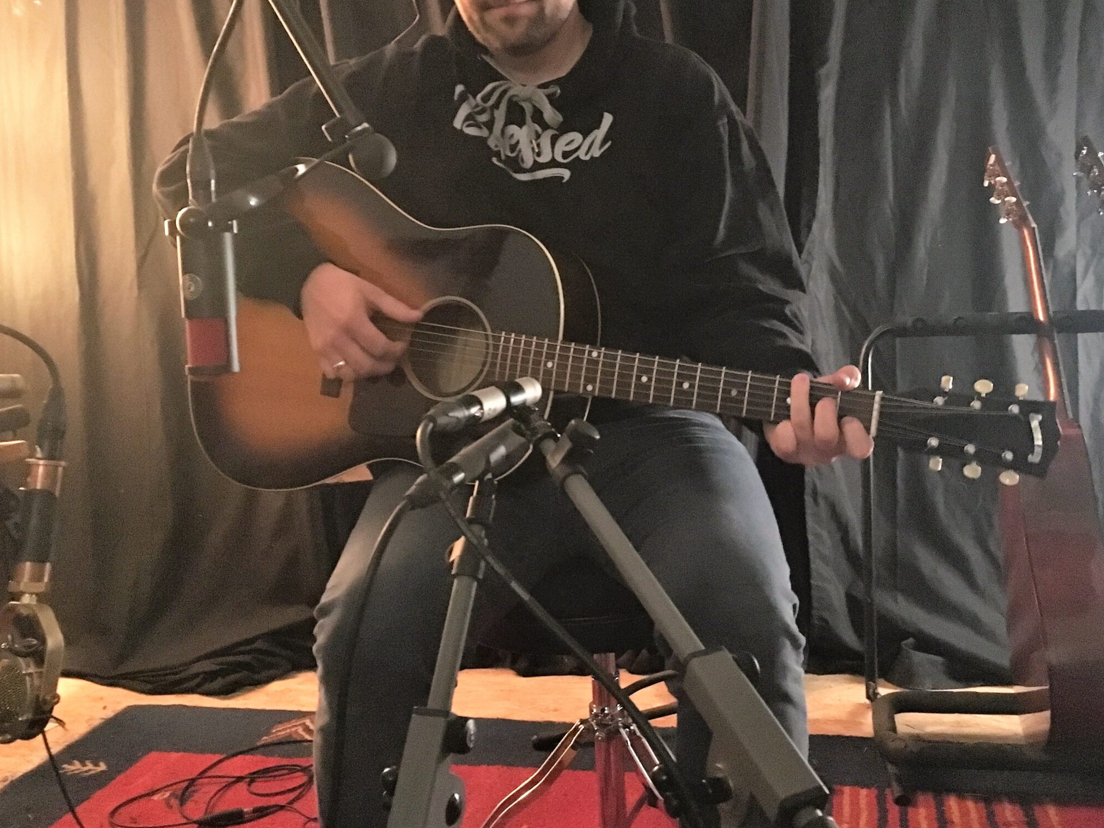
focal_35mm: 37
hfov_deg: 50.0
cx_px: 636
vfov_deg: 38.6
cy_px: 355
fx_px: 1180
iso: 1000
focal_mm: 4.15
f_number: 2.2
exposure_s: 1/17
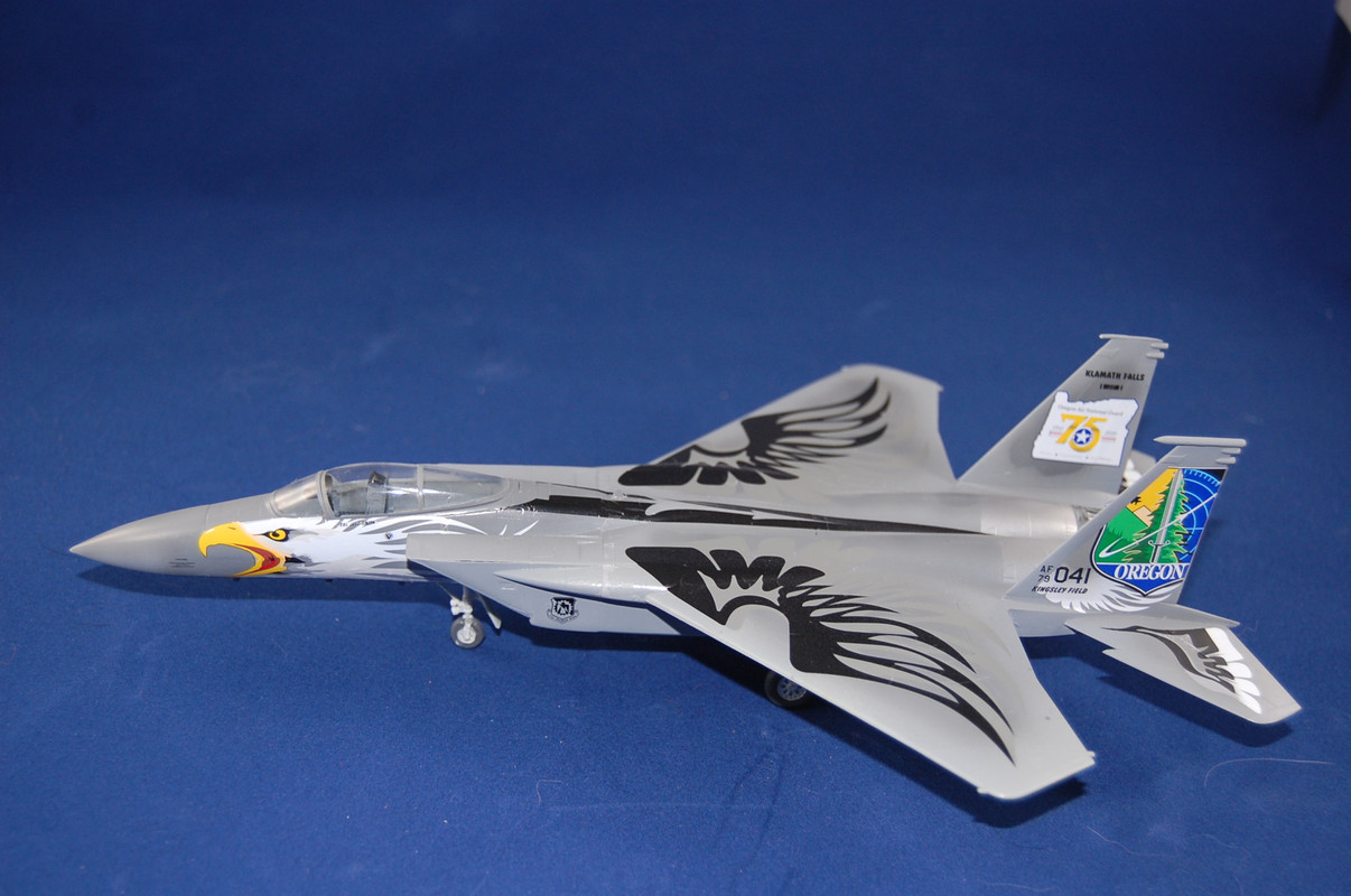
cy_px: 448
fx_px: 1798
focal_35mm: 48
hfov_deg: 41.2
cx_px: 676
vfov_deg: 28.0
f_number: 4.5
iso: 400
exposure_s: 1/60
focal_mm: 32
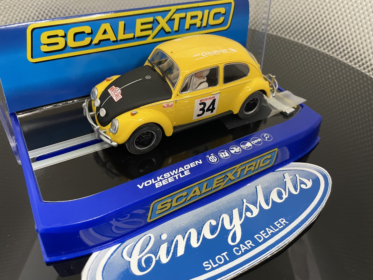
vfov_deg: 53.1
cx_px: 186
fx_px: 280
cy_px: 140
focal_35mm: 26
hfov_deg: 67.3
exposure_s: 1/60
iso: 500
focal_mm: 4.2
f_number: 1.6
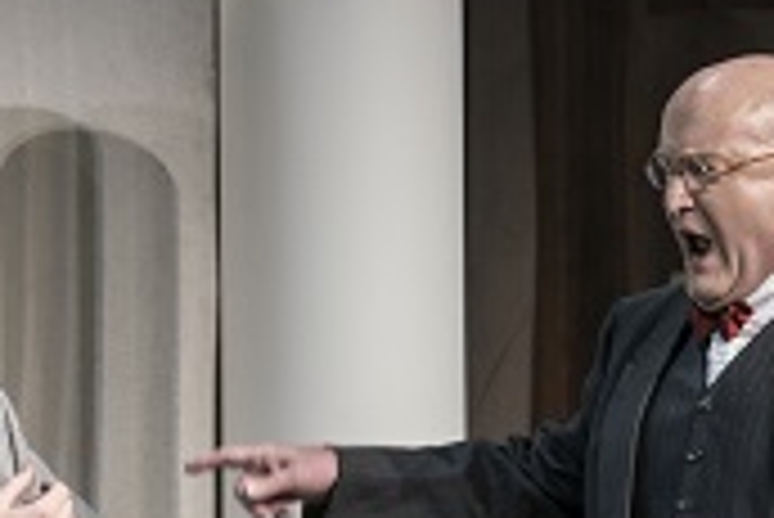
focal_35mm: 468
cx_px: 324
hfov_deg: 4.4
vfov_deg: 2.9
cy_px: 513
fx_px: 10070
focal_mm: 168
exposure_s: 1/200
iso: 2500
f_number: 9
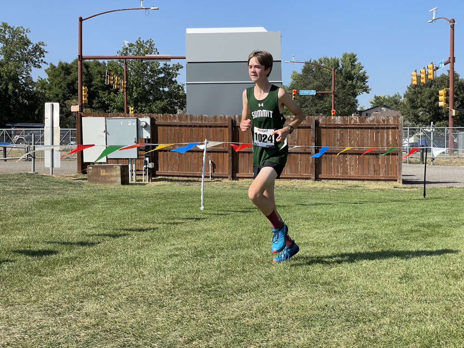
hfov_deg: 36.8
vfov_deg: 28.0
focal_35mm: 52
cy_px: 174
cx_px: 232
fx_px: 697
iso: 25
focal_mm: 6
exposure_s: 1/1261
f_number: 2
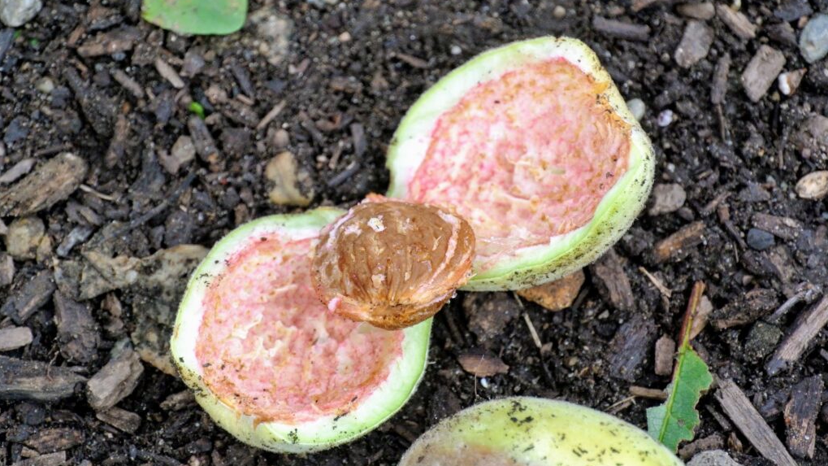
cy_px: 203
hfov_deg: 6.9
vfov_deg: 3.9
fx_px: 6871
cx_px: 413
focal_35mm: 313
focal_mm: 110
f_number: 5.6
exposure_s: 1/125
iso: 400
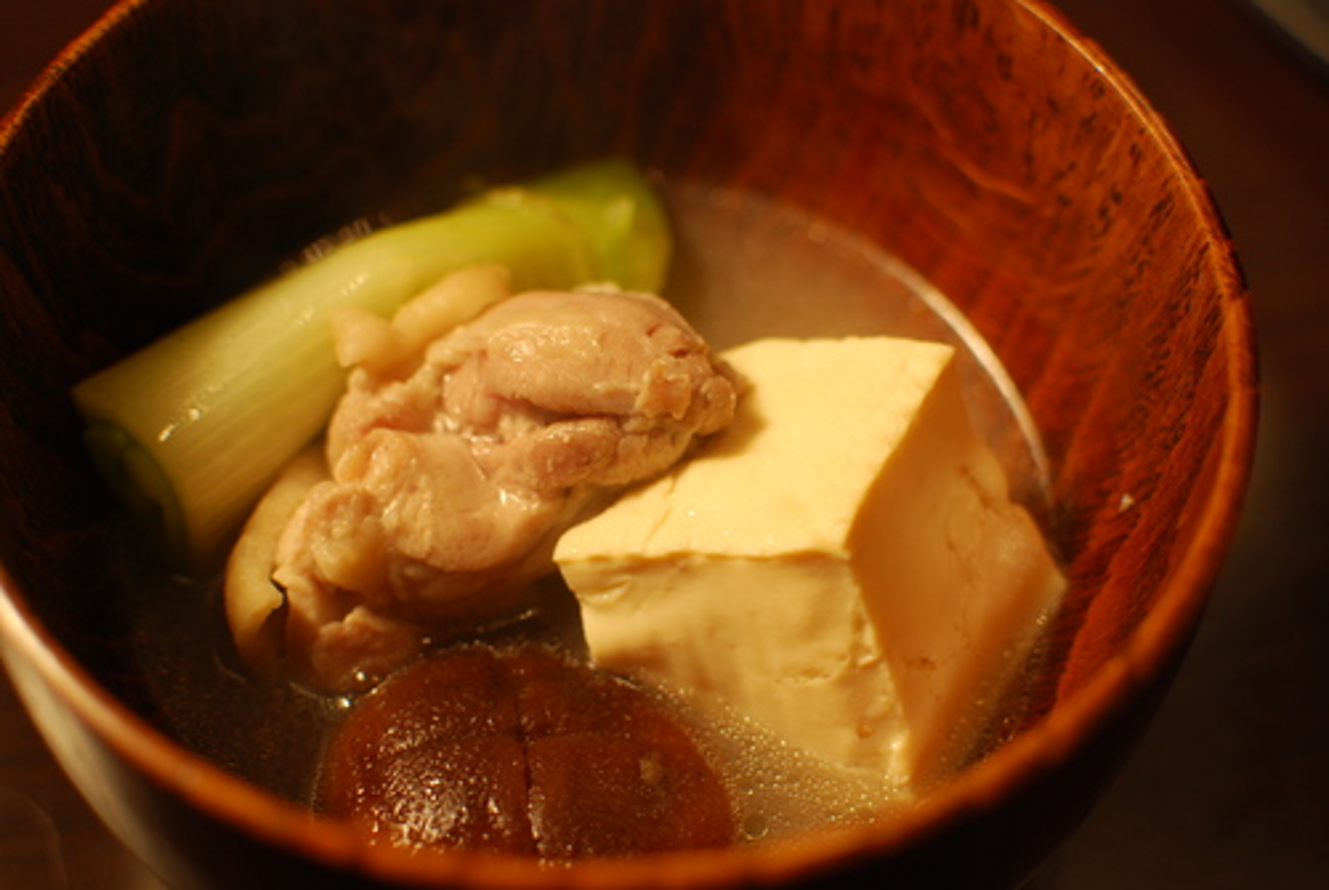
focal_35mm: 52
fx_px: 1941
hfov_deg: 37.8
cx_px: 664
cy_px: 445
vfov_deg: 25.8
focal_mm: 35
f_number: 2.8
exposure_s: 1/30
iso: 250
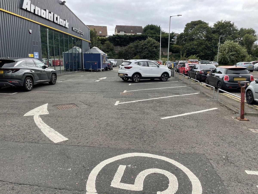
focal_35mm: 26
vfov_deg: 53.1
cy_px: 97
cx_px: 129
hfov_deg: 67.3
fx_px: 194
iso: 32
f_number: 1.6
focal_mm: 4.2
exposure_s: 1/493
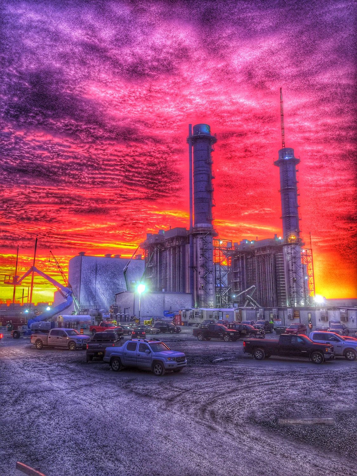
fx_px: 399
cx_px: 178
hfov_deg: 48.2
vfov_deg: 61.7
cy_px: 238
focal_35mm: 29
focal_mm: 4.15
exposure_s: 1/15
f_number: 2.2
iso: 32
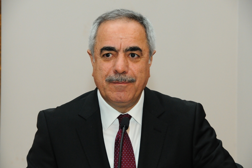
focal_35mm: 135
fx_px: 944
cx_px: 126
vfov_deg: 10.1
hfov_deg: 15.2
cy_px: 84
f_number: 8
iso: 2200
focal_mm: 90
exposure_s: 1/60
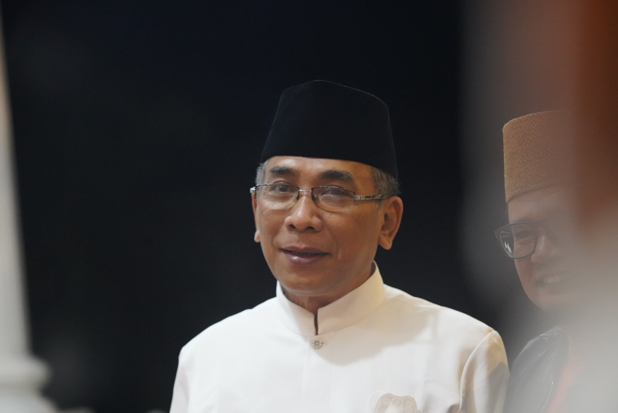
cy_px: 206
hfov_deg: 15.8
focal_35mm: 130
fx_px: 2233
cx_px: 309
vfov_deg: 10.6
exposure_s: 1/250
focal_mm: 130
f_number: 5
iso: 12800
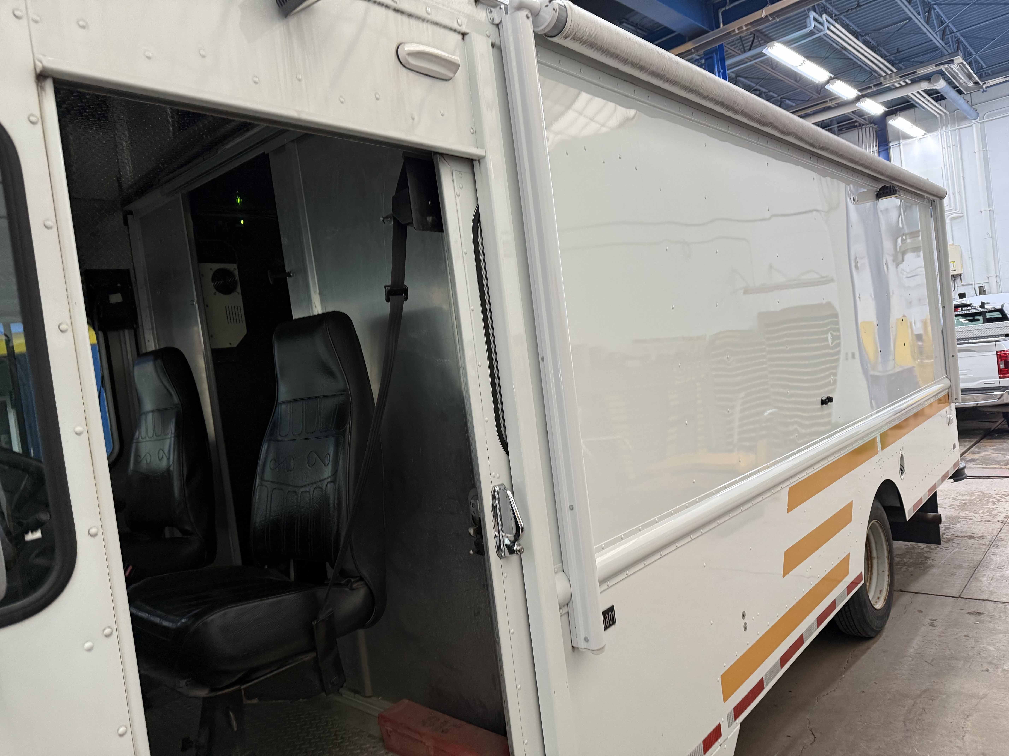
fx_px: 700
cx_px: 504
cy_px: 378
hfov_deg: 71.6
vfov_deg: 56.8
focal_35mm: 24
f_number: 1.78
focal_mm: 6.76
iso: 250
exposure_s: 1/60
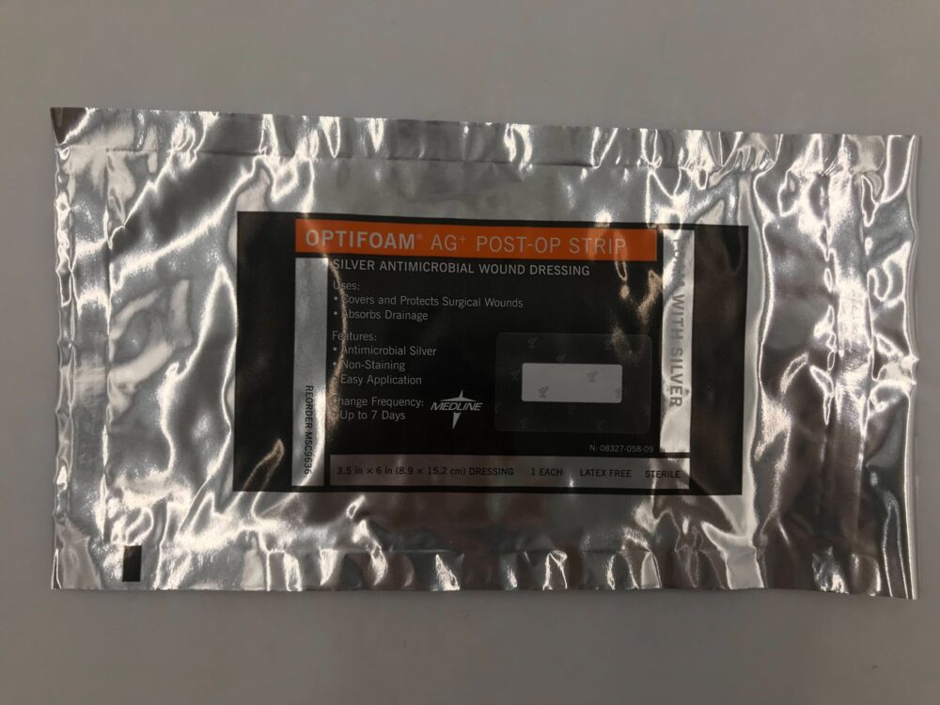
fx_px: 760
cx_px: 470
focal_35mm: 28
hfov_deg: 63.4
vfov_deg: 49.7
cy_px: 352
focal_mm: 3.99
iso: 25
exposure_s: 1/60
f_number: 1.8
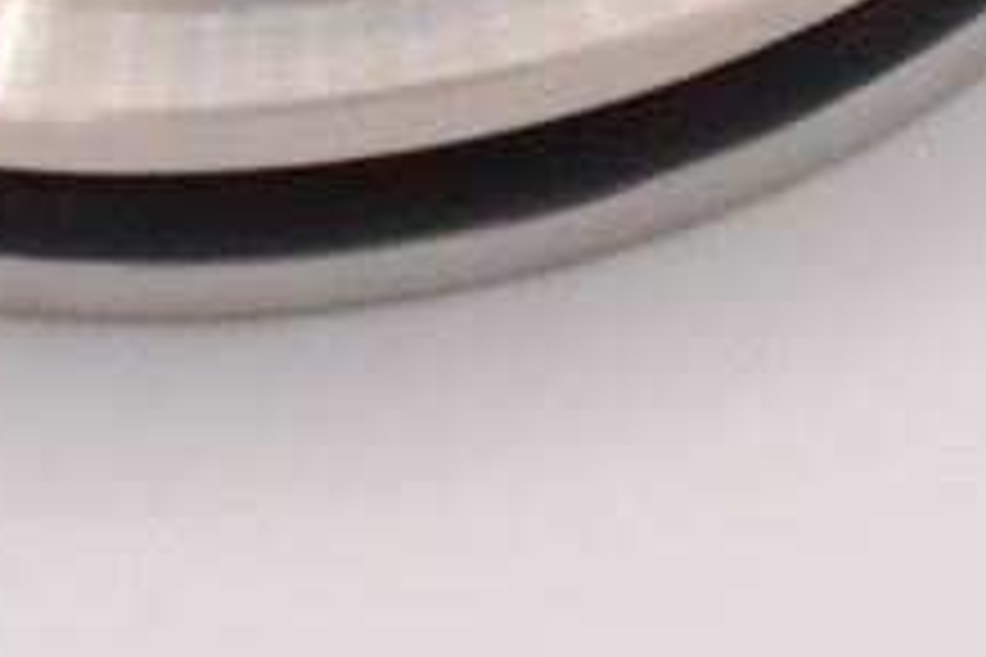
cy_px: -1642
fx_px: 7477
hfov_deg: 7.3
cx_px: 1877
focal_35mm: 273
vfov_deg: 4.7
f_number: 11
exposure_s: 1/500
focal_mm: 26
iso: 3200
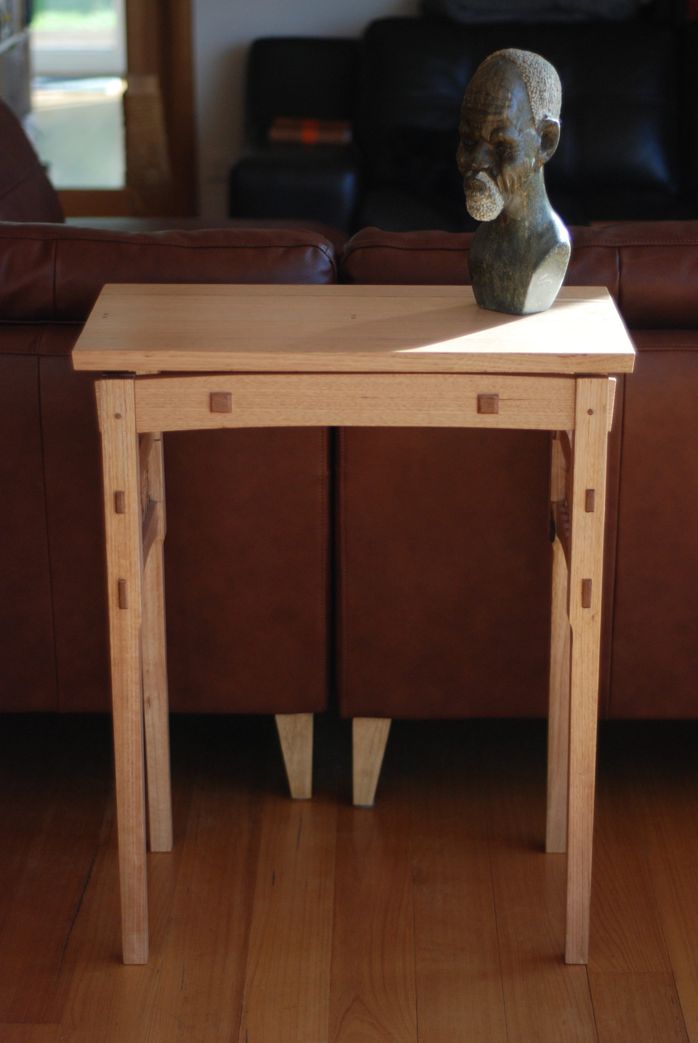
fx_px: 2175
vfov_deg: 27.0
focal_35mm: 75
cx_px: 349
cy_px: 522
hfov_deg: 18.2
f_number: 1.8
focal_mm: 50
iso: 400
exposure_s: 1/800
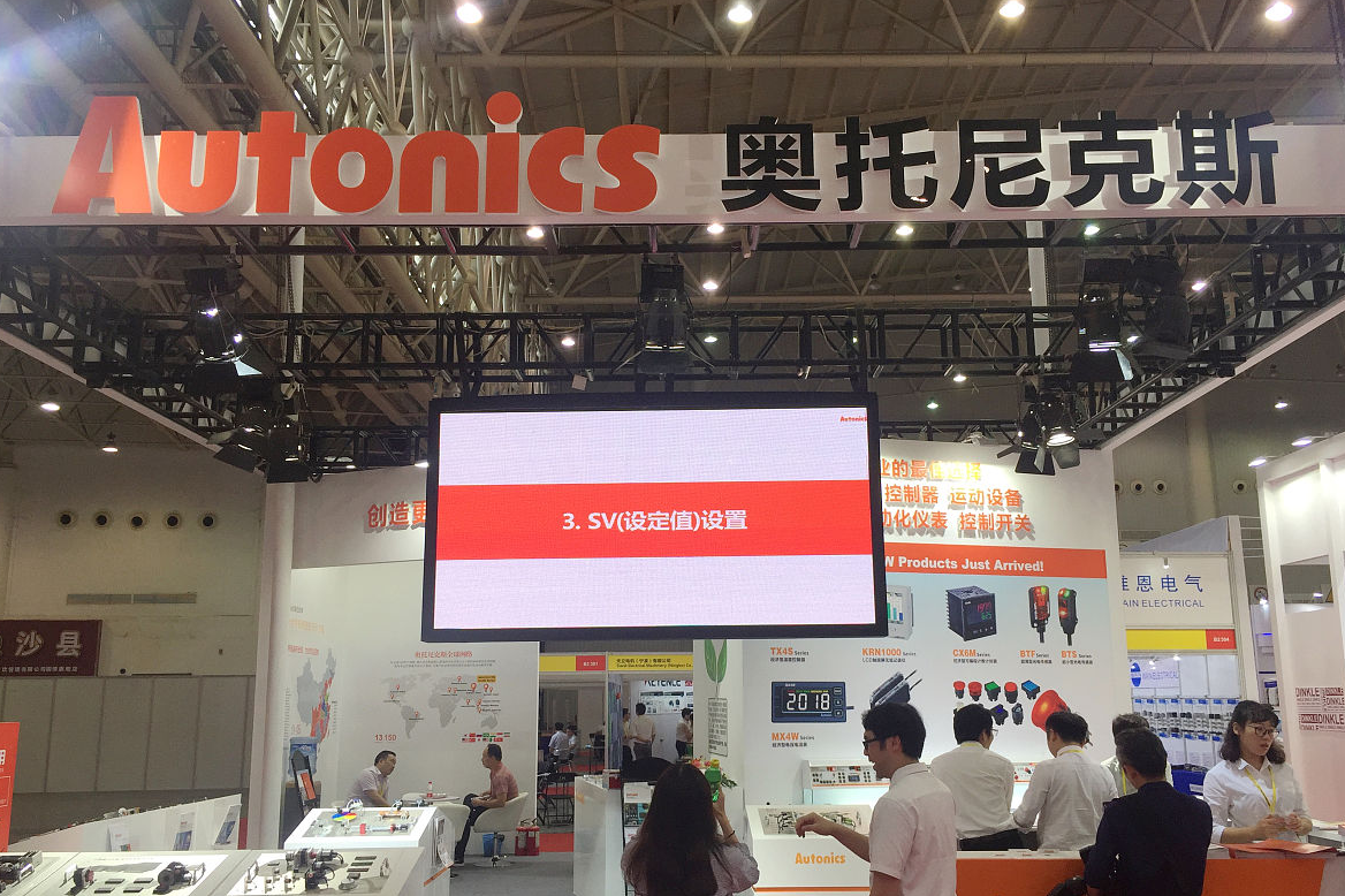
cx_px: 685
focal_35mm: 31
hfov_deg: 60.3
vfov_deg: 42.3
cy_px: 477
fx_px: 1158
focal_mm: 4.15
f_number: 2.2
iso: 40
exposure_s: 1/100
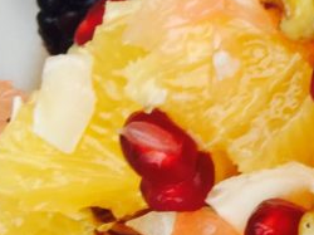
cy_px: 80
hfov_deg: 15.1
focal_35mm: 119
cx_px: 504
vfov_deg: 12.4
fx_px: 1078
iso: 40
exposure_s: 1/60
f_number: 2.2
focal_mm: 4.15
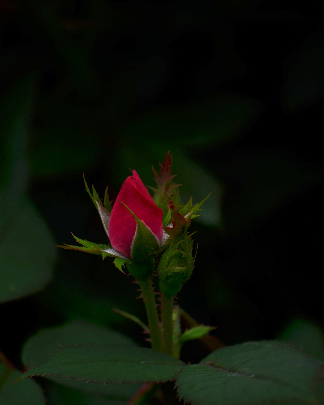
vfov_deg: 4.6
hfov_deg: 3.7
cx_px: 140
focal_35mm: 417
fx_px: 4999
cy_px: 260
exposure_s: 1/1600
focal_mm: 200
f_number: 5.6
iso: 100
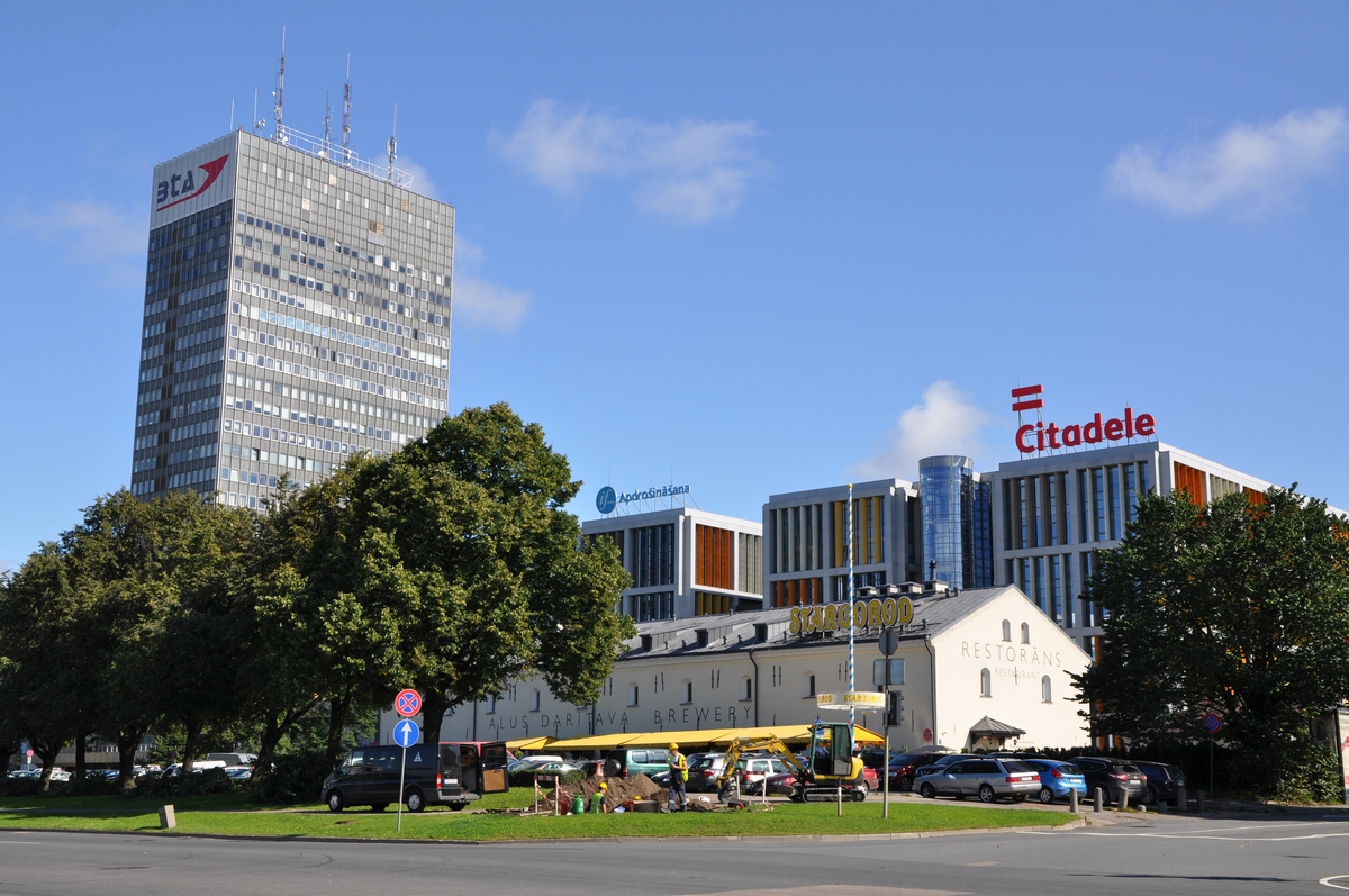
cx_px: 674
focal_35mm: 42
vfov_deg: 31.8
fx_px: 1572
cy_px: 448
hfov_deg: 46.4
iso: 200
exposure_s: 1/400
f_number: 10
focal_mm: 28
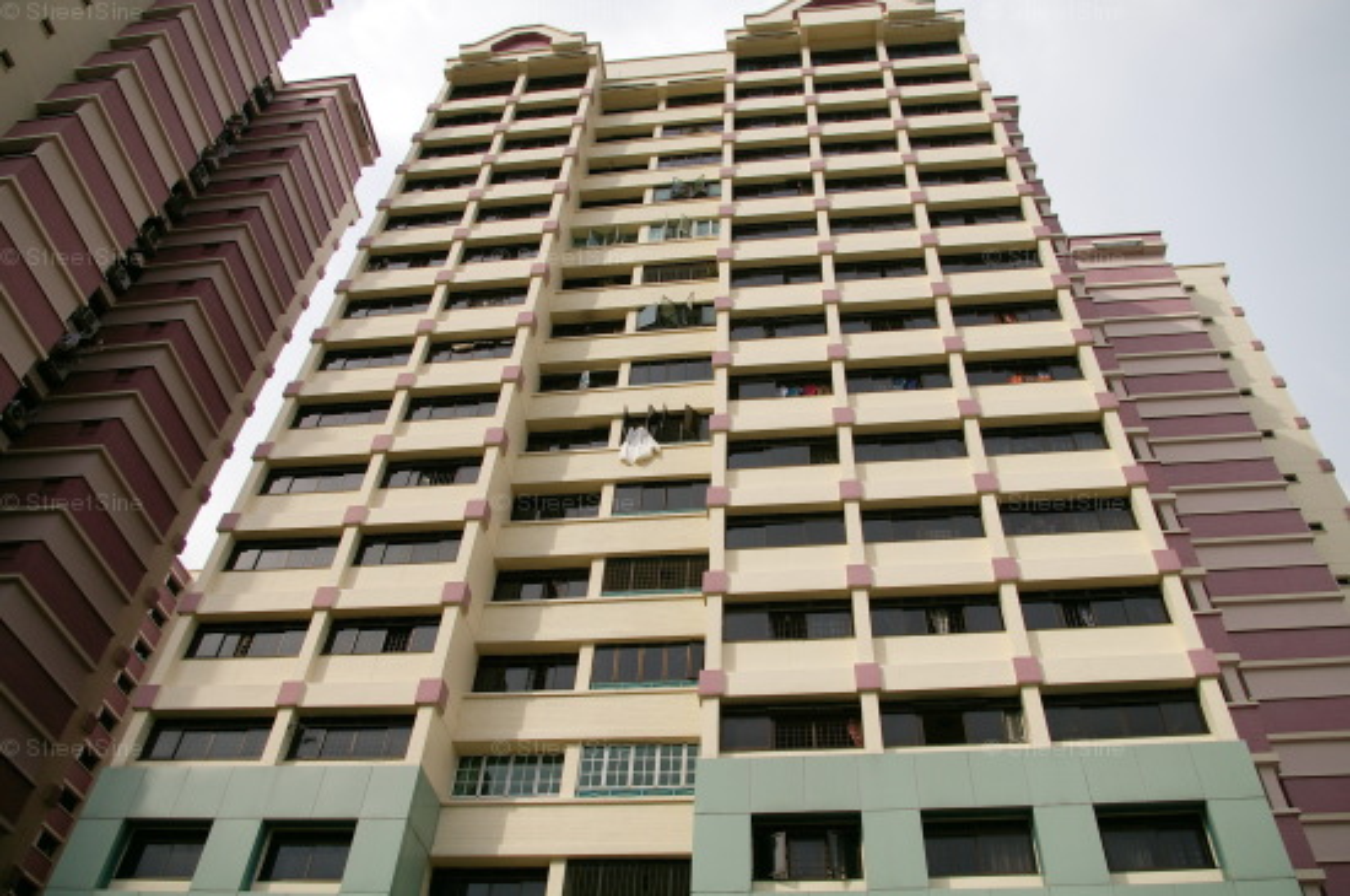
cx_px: 675
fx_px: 1011
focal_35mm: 27
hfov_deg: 67.5
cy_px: 448
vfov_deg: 47.8
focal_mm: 18
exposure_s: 1/1500
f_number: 6.7
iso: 200
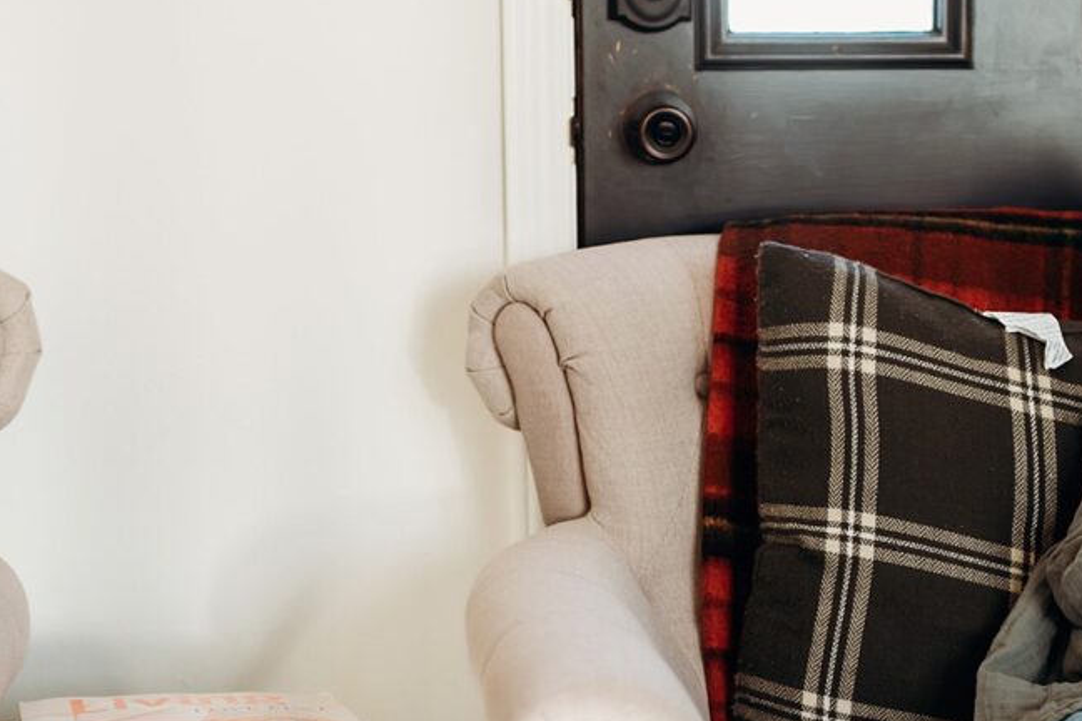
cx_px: 878
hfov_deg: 24.1
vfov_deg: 16.5
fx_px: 2494
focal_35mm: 83
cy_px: 379
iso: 400
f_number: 1.8
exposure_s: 1/500
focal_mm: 35
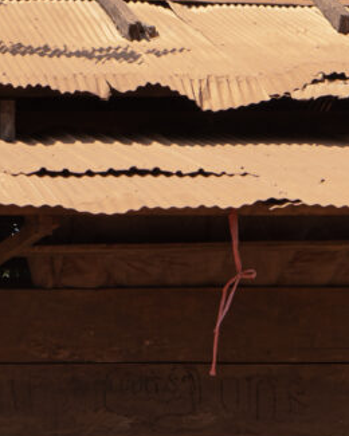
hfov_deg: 9.4
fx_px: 2117
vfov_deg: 11.6
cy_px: 466
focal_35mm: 164
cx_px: 42
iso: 64
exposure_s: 1/100
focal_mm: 37
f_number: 7.1
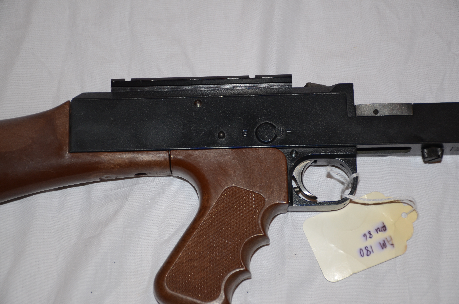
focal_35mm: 90
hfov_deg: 22.7
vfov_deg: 15.1
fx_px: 1145
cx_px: 230
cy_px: 152
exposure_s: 1/60
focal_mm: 60
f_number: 5
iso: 500
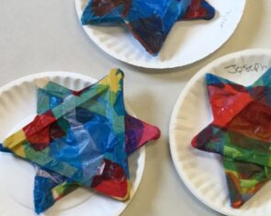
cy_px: 174
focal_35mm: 78
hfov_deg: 23.3
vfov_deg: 19.4
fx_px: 625
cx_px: 278
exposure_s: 1/30
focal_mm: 3.3
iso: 32
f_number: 2.4
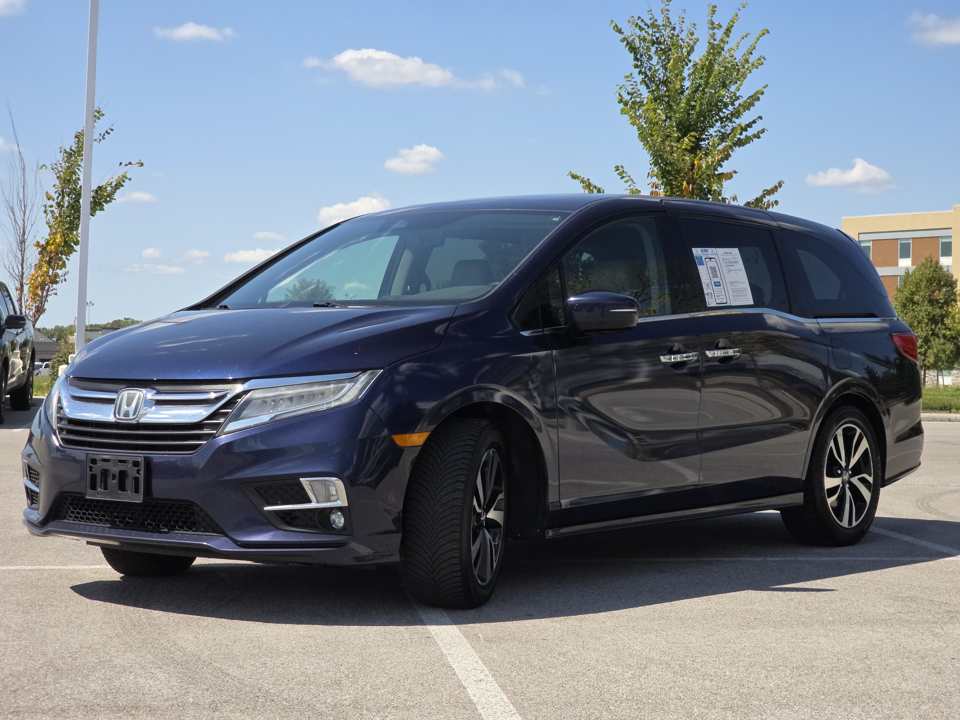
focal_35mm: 69
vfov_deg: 21.3
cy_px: 360
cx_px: 480
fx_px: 1914
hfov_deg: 28.2
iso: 50
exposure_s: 1/1780
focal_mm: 7.9
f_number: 2.4
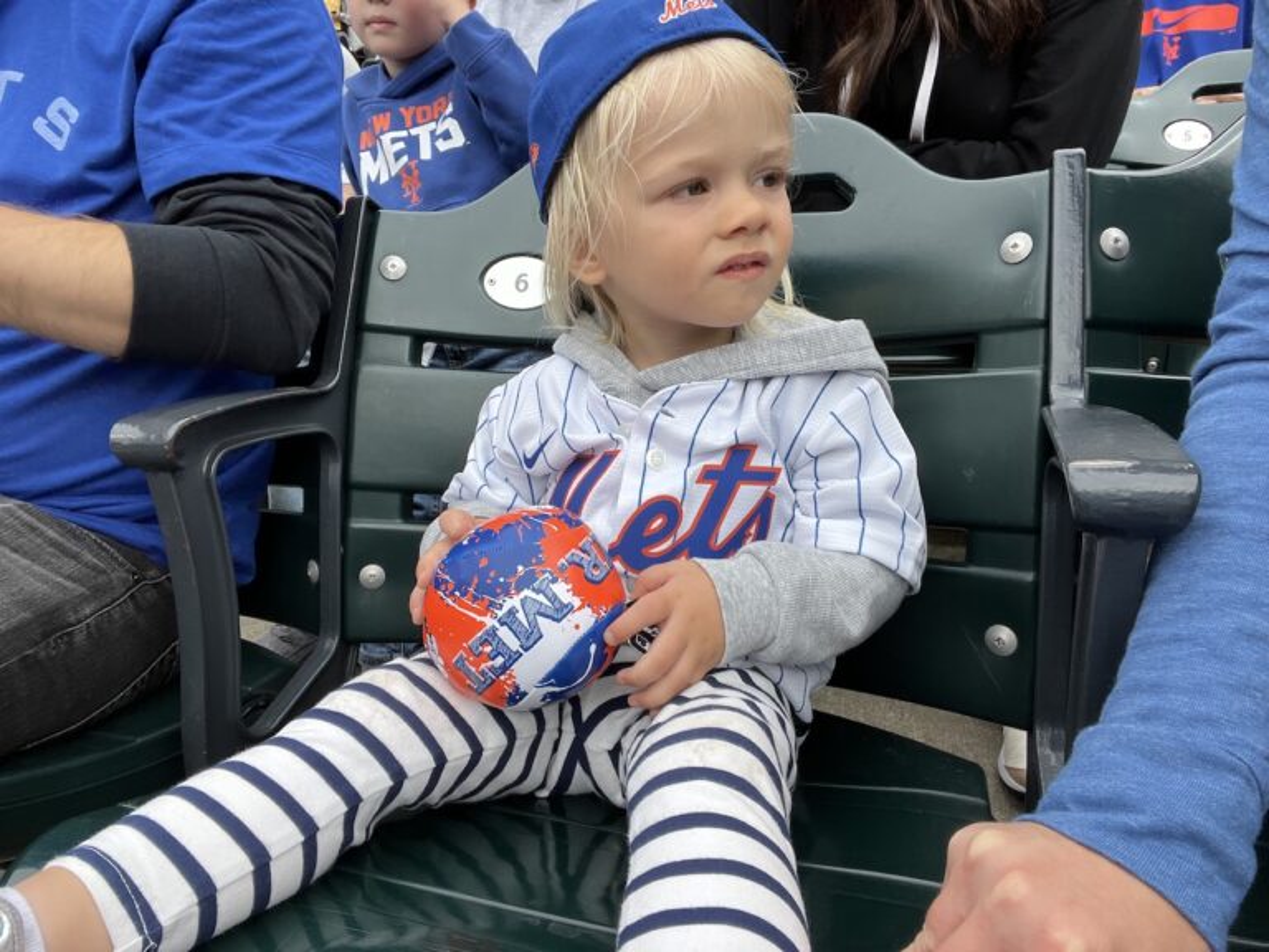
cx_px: 634
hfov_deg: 73.9
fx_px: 843
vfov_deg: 58.9
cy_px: 476
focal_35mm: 23
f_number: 2.2
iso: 32
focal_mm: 2.71
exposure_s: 1/328
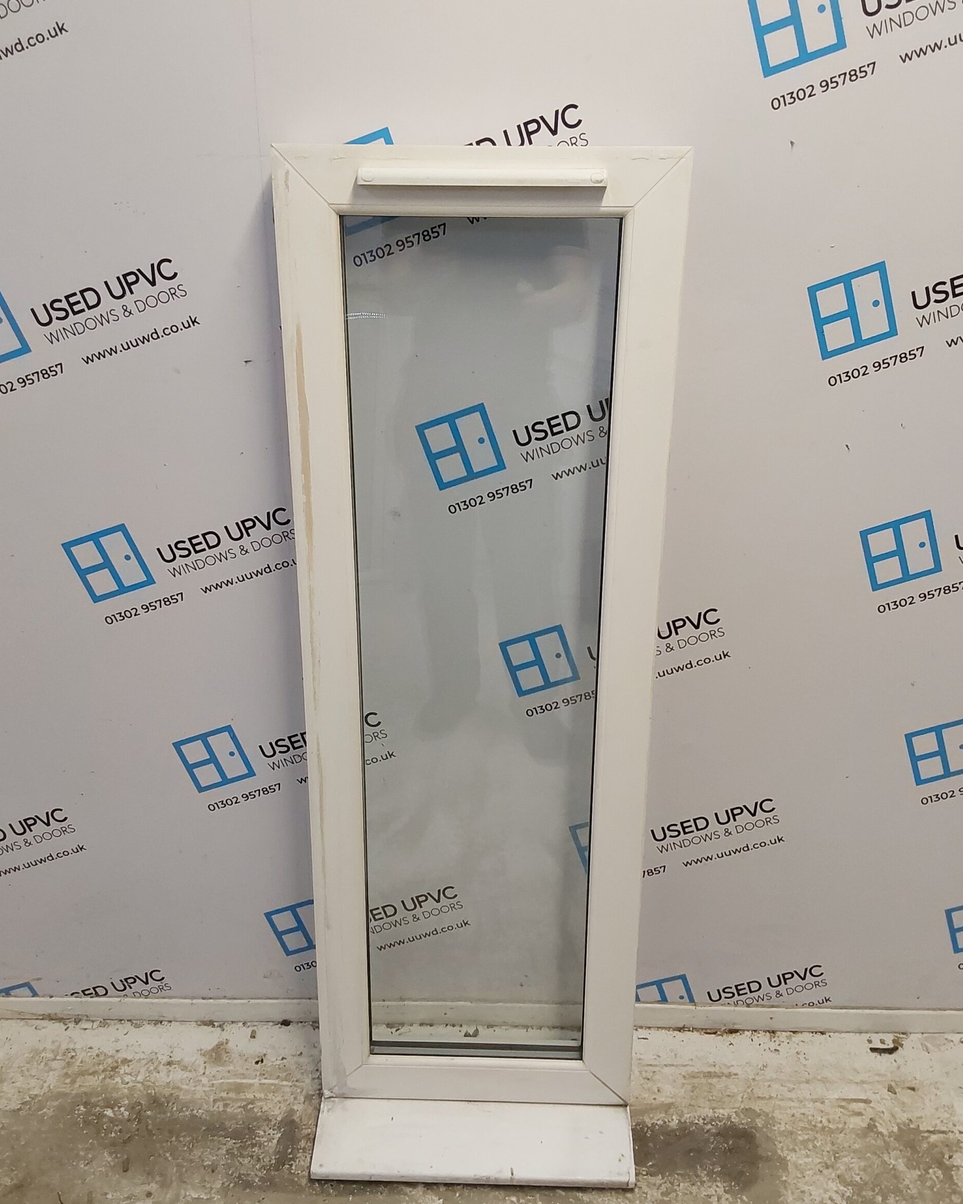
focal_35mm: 30
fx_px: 1069
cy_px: 588
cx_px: 477
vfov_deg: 58.8
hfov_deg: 48.5
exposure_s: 1/100
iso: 80
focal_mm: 2.91
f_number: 1.9
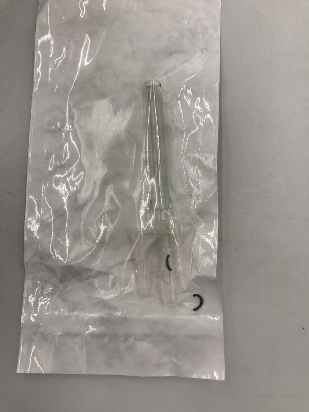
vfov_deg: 63.4
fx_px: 333
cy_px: 206
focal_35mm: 28
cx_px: 154
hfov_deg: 49.8
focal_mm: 3.99
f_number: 1.8
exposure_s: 1/120
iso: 40
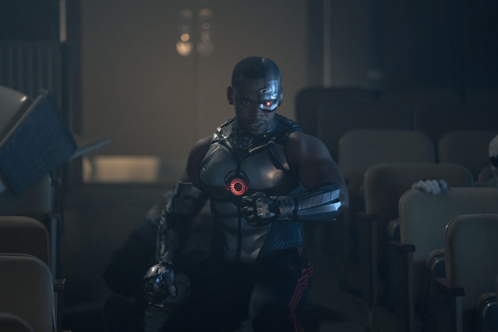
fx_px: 2089
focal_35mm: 151
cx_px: 249
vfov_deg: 9.1
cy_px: 166
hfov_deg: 13.6
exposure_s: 1/320
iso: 4000
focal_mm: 151
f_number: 2.8
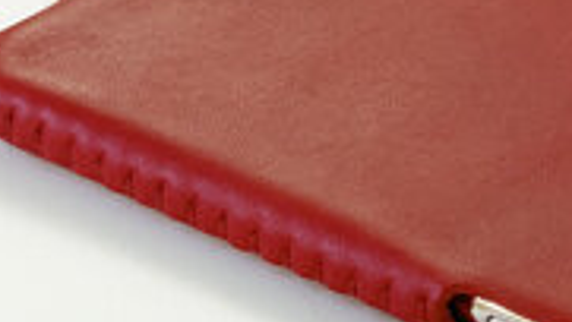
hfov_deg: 10.7
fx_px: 3035
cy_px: 234
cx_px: 531
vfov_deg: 6.1
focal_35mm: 200
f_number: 2.4
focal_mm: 6
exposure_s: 1/122
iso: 40
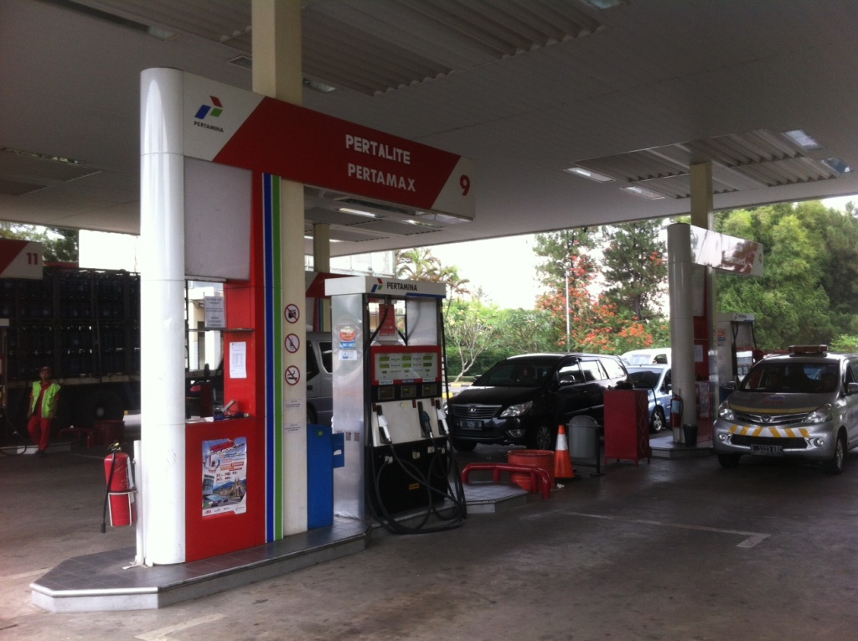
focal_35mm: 35
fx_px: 866
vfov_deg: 40.6
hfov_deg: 52.7
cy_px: 320
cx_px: 429
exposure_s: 1/40
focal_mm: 3.85
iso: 80
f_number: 2.8
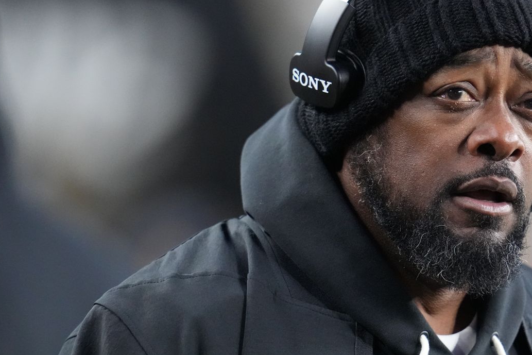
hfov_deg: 2.6
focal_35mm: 793
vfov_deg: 1.7
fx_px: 11720
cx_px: 423
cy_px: 284
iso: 8000
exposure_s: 1/2500
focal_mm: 400
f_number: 2.8
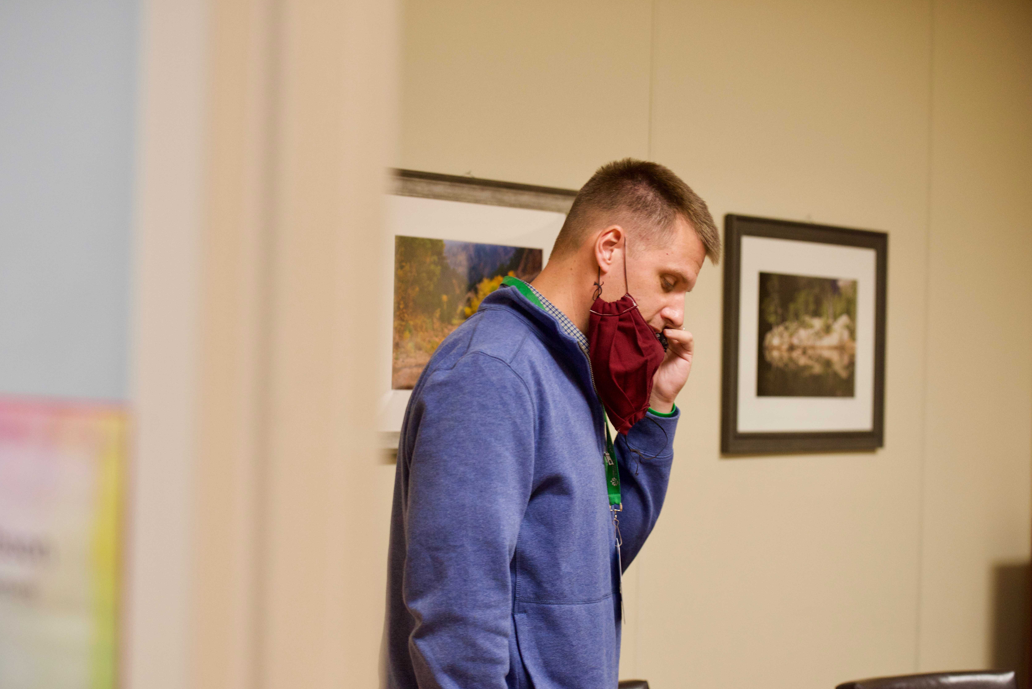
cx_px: 491
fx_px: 2208
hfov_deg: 26.3
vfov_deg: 17.7
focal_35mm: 77
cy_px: 370
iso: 1600
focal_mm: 70
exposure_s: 1/100
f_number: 3.2
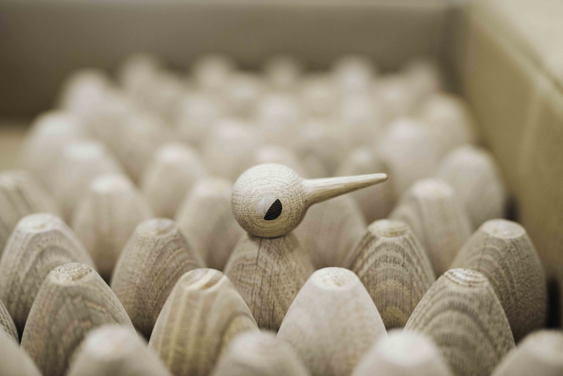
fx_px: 782
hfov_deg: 39.6
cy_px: 188
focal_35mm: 50
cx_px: 282
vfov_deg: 27.0
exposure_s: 1/160
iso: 800
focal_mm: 50
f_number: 2
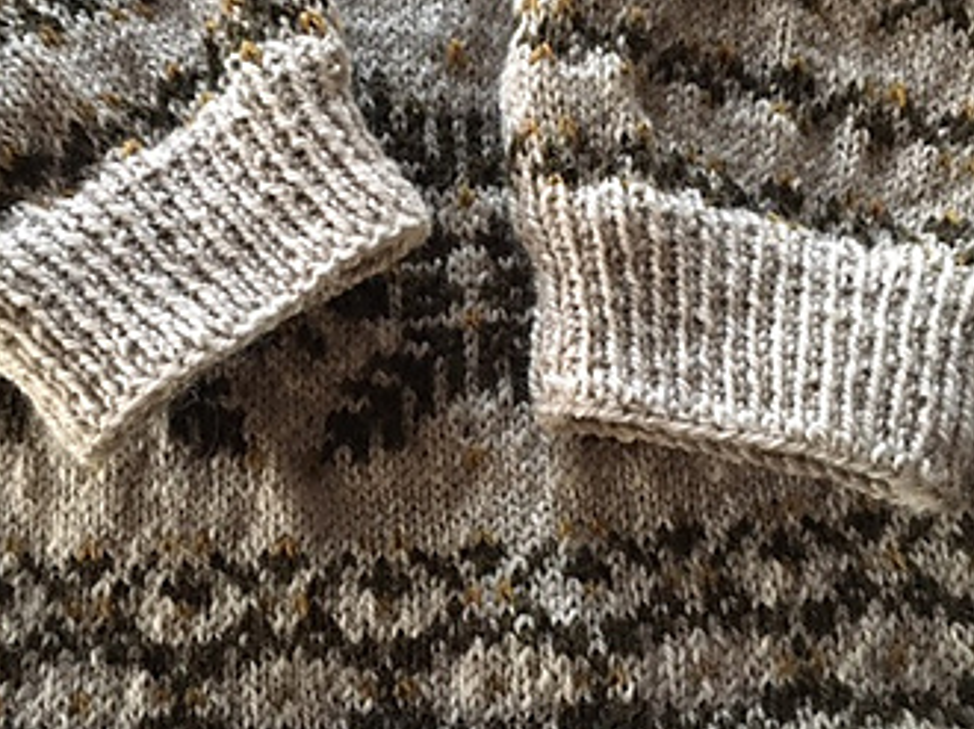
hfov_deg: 42.9
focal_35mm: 44
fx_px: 1237
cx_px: 416
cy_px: 329
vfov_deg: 32.8
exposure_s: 1/15
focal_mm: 4.15
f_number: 2.2
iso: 250
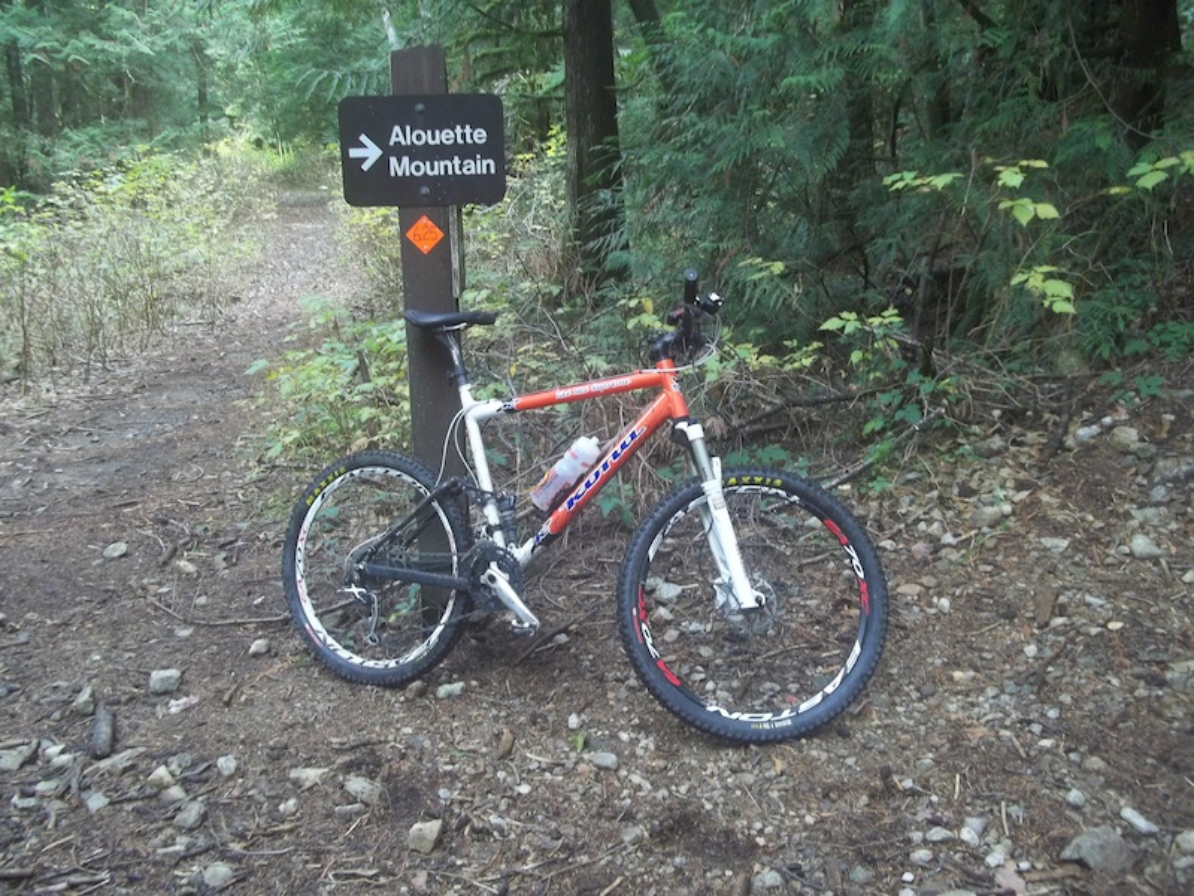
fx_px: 1104
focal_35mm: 32
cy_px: 448
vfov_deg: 44.2
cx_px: 597
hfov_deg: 56.8
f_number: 2.9
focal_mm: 5.7
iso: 160
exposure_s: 1/25
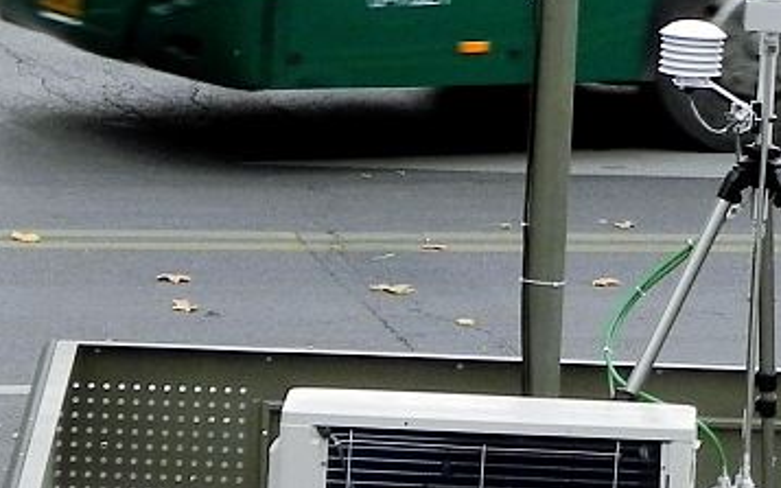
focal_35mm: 459
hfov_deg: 4.6
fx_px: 9768
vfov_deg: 2.9
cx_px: 1030
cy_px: -24
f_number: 4.5
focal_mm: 23
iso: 160
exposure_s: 1/124
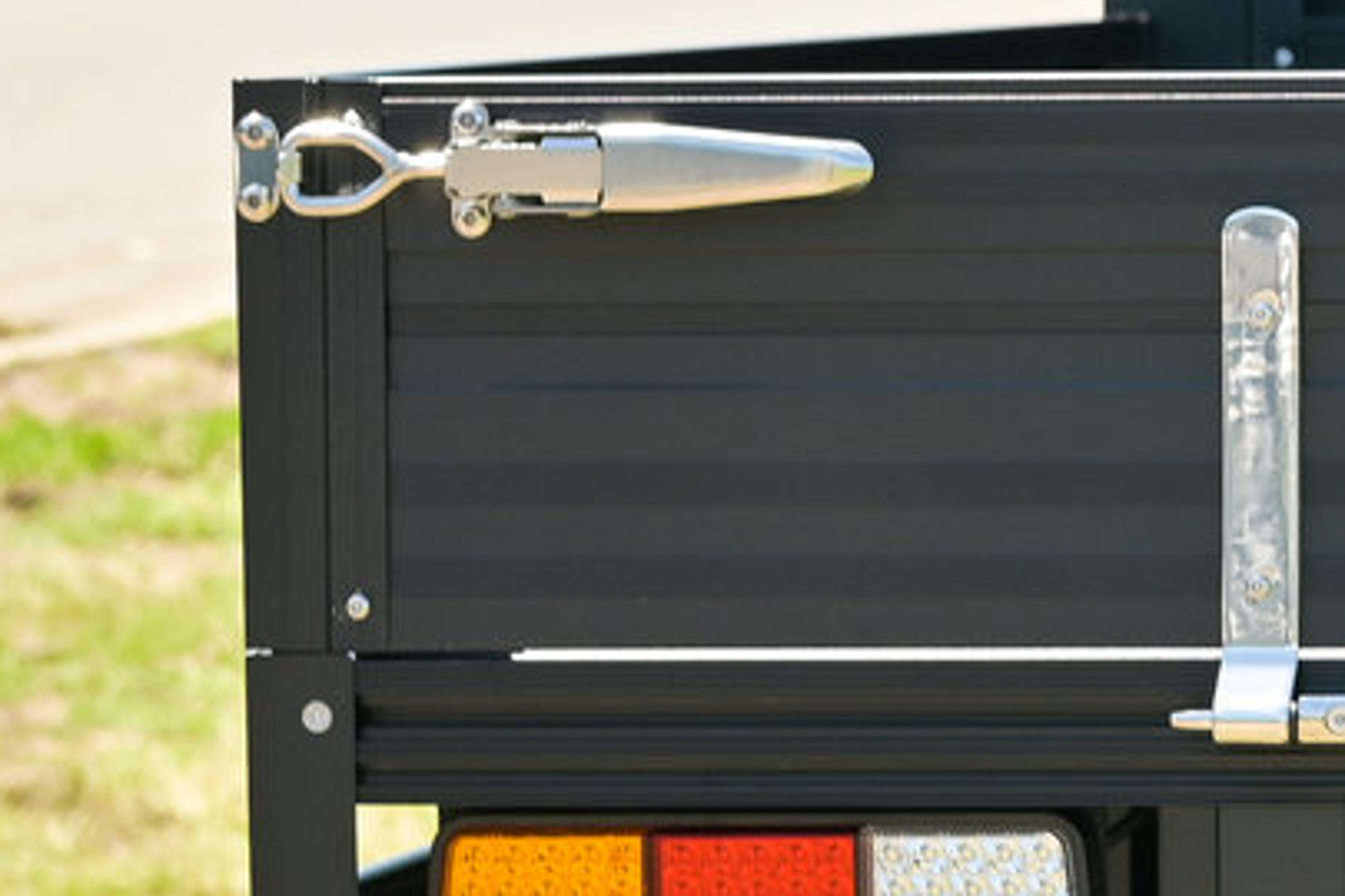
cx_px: 2614
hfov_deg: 7.2
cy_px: 342
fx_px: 10274
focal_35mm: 275
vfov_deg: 5.0
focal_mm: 58
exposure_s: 1/250
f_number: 6.3
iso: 125
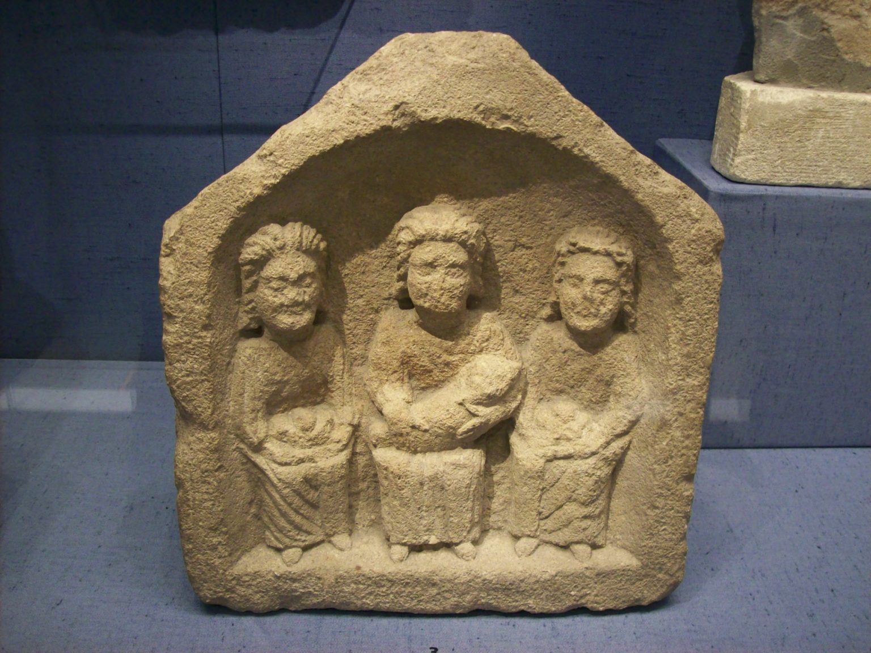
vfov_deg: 39.7
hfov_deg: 51.4
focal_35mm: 36
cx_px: 436
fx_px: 906
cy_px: 326
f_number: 2.7
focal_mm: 6
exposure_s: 1/9.63
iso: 160
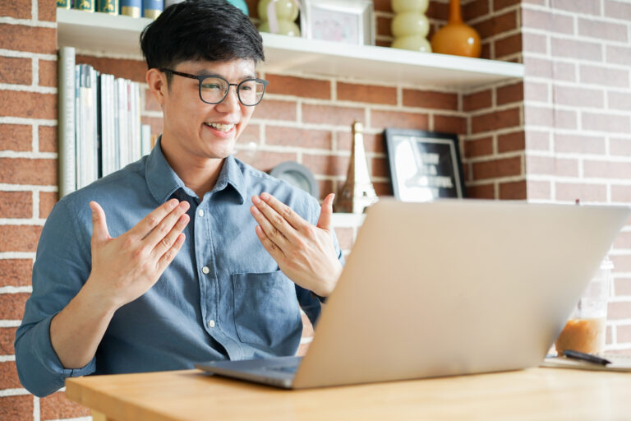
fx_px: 964
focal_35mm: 55
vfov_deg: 24.6
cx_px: 316
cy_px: 210
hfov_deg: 36.2
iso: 320
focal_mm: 55
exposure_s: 1/125
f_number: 2.8
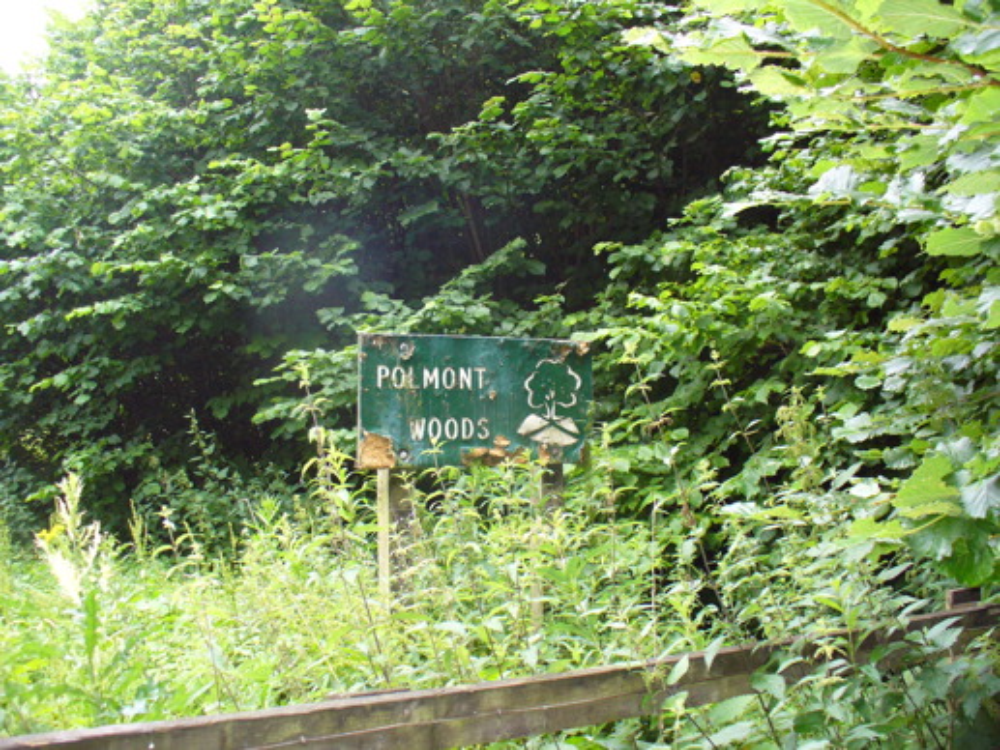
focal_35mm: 37
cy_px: 375
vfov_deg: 38.7
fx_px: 1069
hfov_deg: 50.1
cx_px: 500
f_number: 2.8
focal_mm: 6.1
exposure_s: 1/30
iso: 160
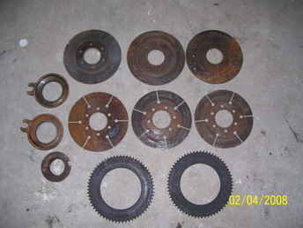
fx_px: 324
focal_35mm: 37
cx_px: 152
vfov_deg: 38.7
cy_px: 114
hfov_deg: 50.1
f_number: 2.7
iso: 80
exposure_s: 1/60
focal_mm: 6
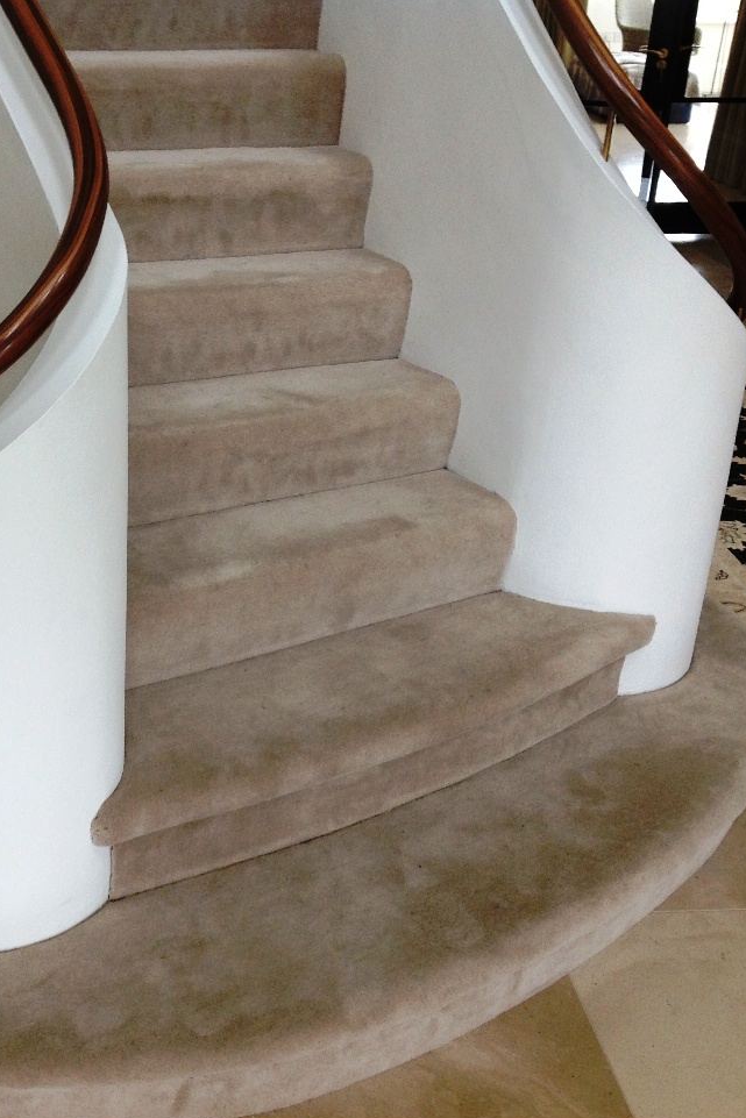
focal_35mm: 49
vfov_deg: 40.3
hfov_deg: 27.1
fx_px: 1522
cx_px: 170
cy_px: 562
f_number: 2.4
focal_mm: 4.28
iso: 64
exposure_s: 1/40
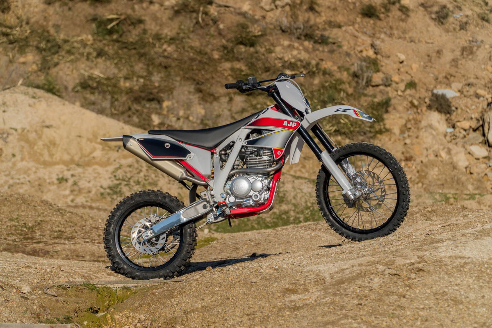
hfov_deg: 16.1
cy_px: 164
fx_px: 1742
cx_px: 246
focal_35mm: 128
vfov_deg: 10.8
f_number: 4
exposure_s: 1/2000
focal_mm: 85
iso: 100
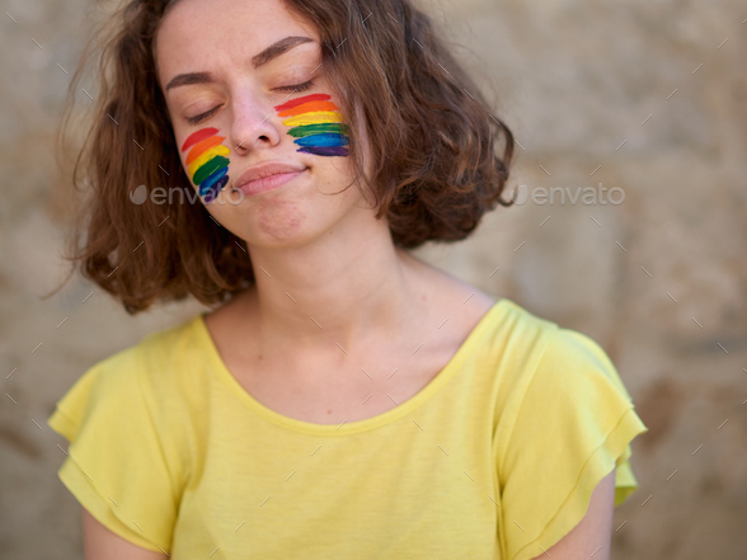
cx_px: 374
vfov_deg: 12.0
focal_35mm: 123
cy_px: 185
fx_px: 2654
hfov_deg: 16.0
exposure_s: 1/800
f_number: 1.8
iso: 64
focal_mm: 85
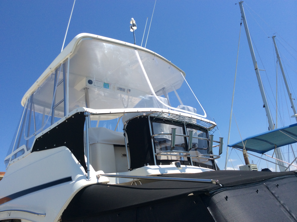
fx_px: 283
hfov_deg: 55.4
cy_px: 111
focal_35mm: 33
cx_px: 148
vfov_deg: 42.8
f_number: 2.4
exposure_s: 1/1546
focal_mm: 3.3
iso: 32
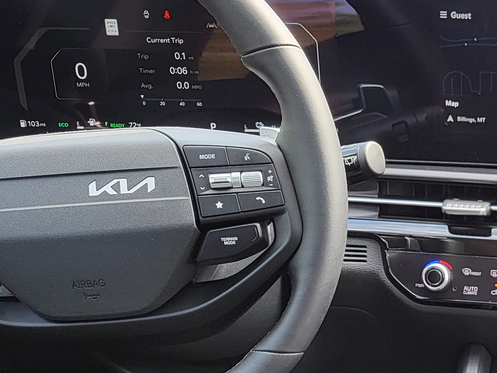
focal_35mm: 87
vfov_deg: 16.0
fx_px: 1249
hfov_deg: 21.3
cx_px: 557
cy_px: 501
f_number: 1.8
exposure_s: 1/120
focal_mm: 5.4
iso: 40
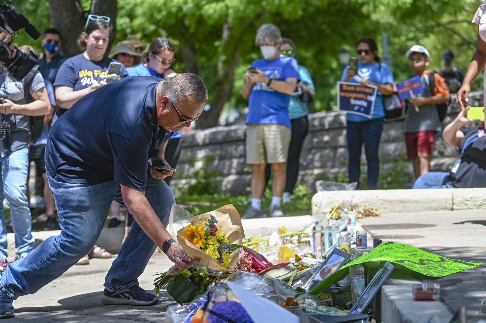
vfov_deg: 16.6
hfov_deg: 24.8
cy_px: 162
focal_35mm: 82
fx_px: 1106
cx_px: 243
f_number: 3.2
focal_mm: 82
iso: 250
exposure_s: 1/1600
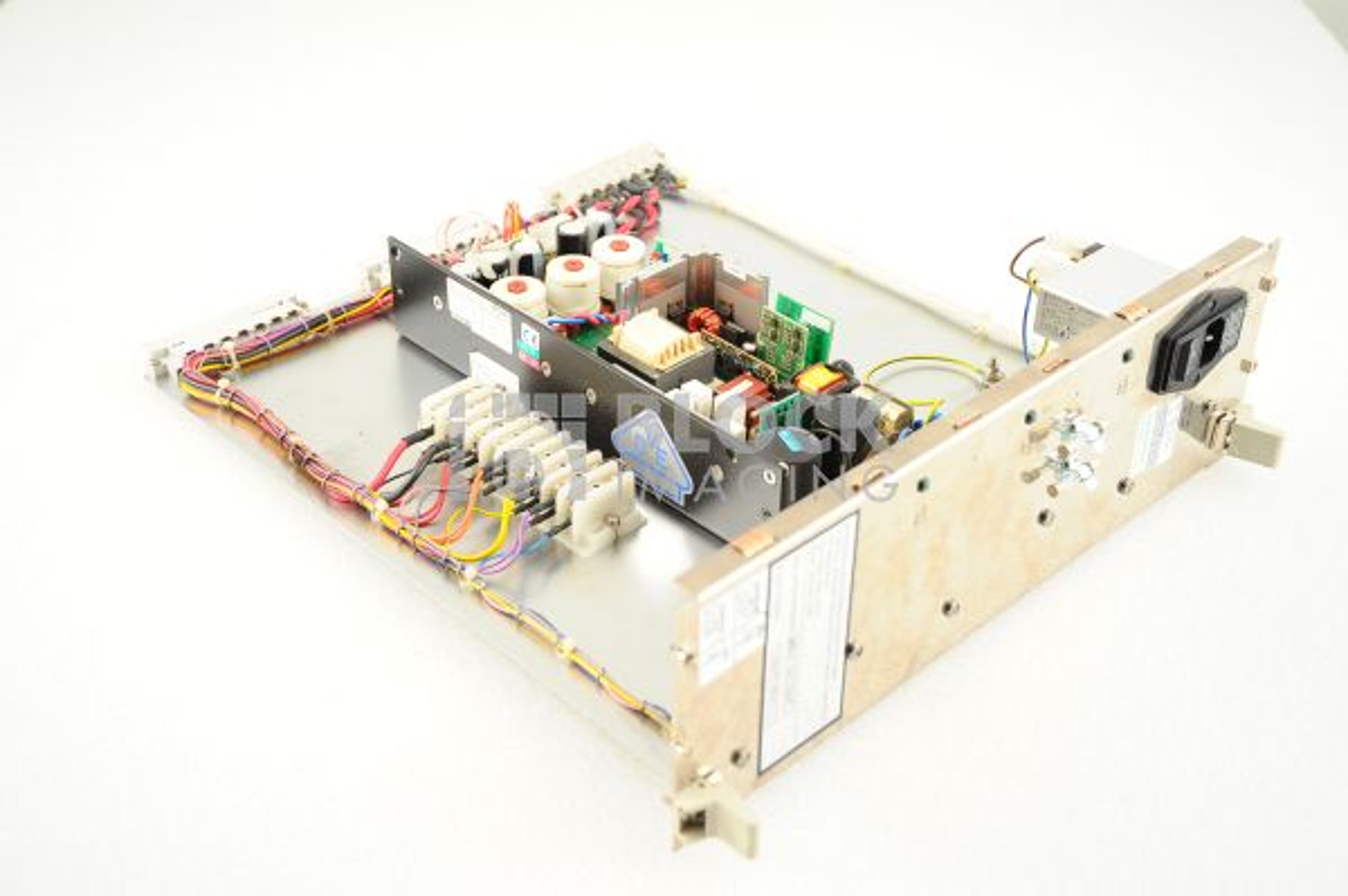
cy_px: 448
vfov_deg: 26.9
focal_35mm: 50
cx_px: 674
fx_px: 1871
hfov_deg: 39.6
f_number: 5.6
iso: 800
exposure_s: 1/100
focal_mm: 50
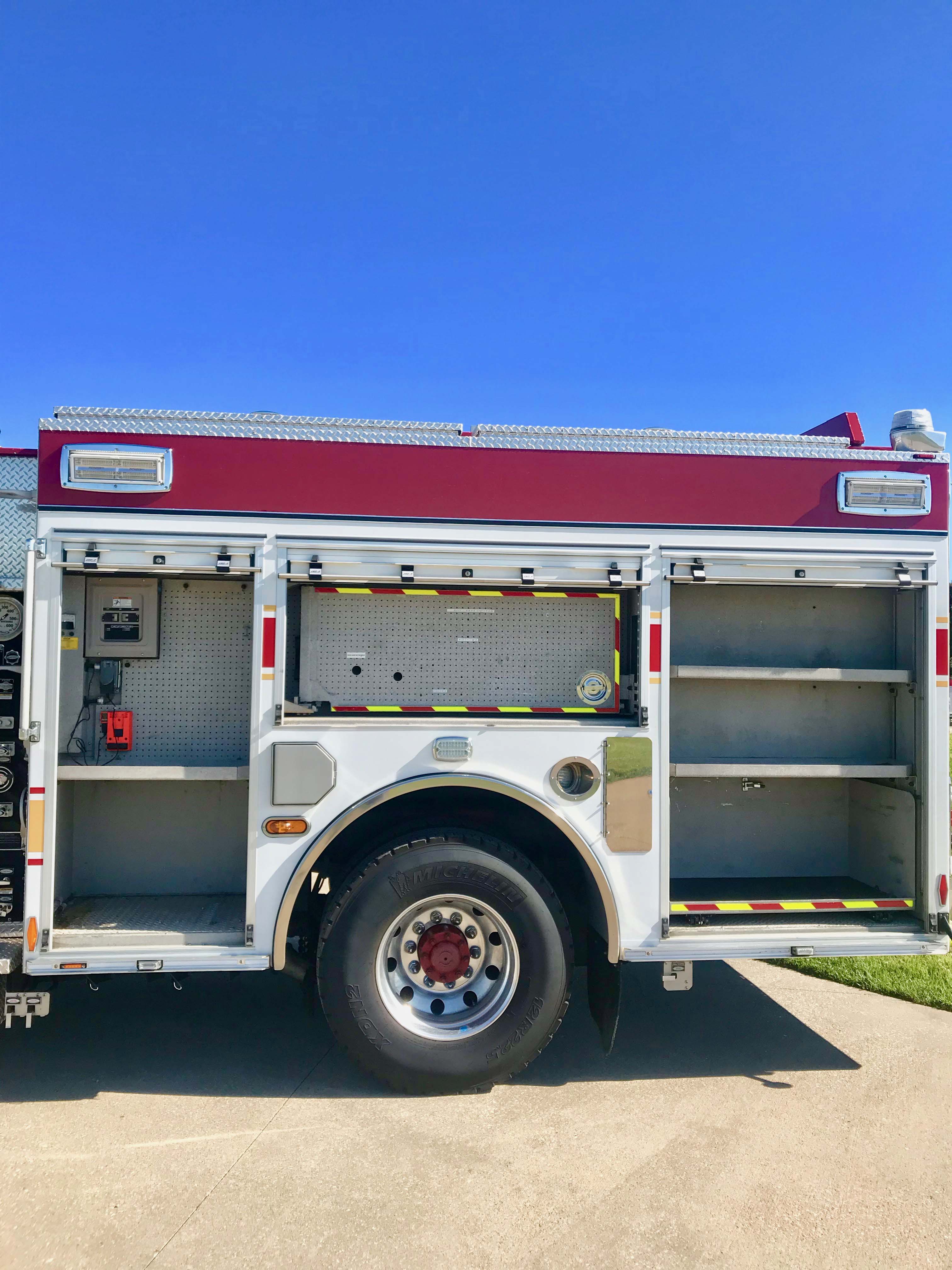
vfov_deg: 63.4
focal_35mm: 28
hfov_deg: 49.7
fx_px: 1027
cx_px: 476
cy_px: 635
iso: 20
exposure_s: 1/1198
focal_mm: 3.99
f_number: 1.8
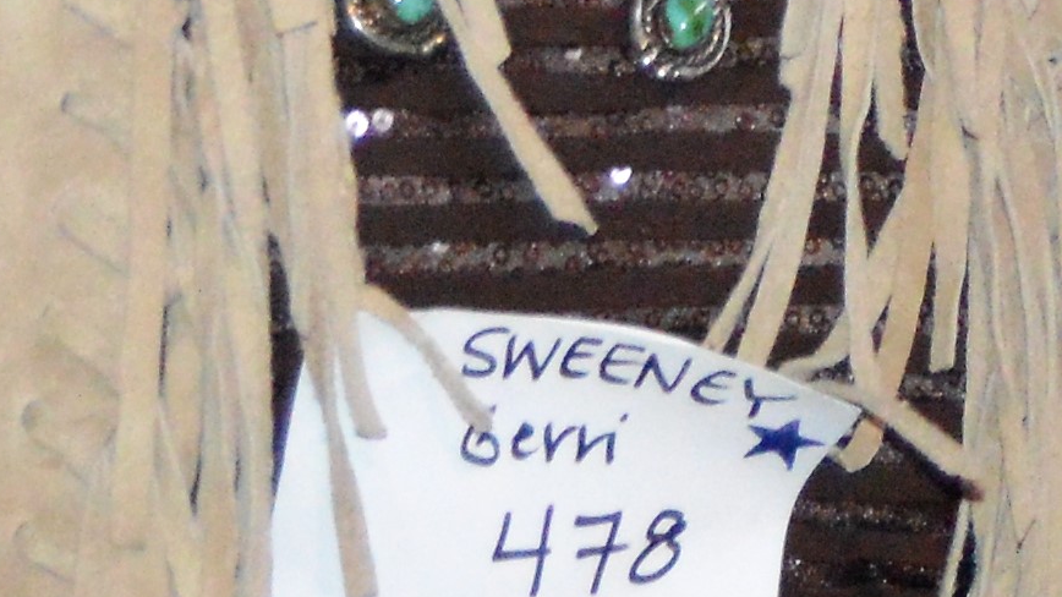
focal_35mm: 283
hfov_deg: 7.5
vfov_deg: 4.1
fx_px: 7968
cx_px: 1494
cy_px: -1232
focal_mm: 26
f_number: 4
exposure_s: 1/60
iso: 2200
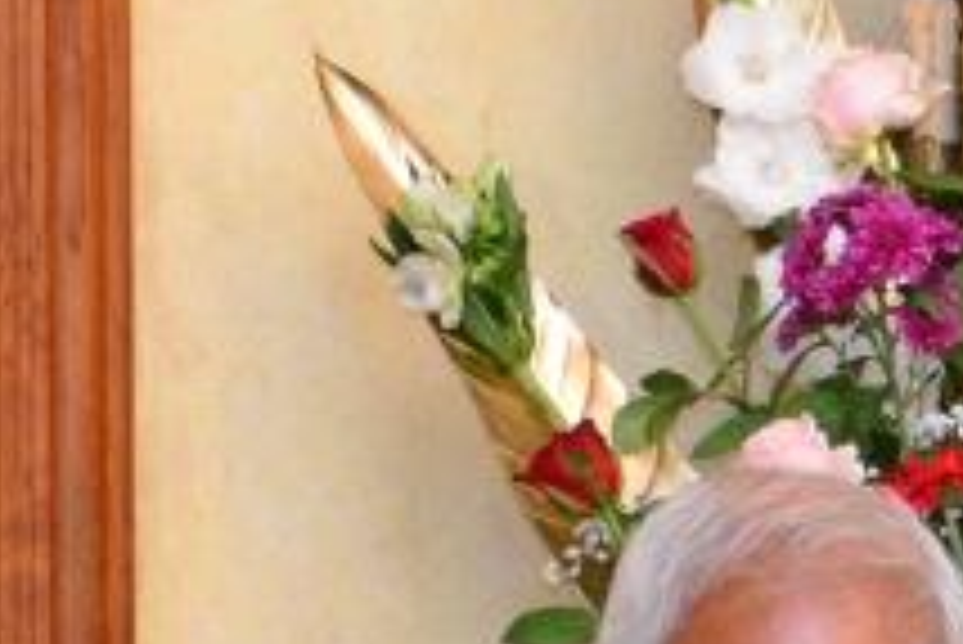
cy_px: 1196
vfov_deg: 3.4
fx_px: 10894
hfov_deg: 4.9
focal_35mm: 407
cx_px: 2133
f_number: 5
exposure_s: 1/200
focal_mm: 85
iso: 3200
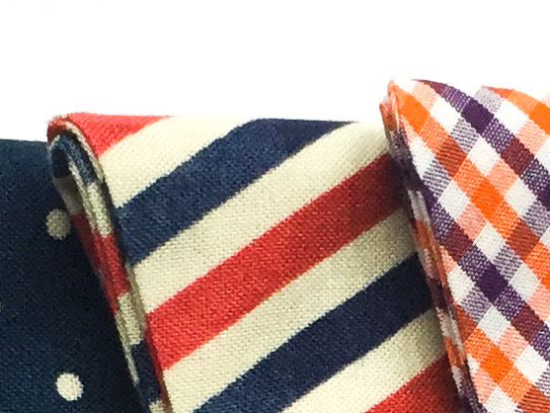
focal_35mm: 170
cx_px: 470
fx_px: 2702
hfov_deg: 11.6
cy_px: 706
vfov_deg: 8.5
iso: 40
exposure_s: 1/30
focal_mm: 4.15
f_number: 2.2
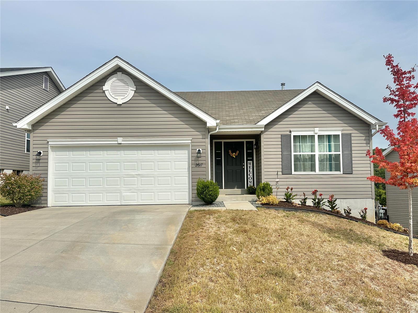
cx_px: 209
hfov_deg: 71.6
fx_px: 290
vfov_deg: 56.8
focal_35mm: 24
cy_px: 156
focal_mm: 6.86
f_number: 1.78
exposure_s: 1/8929
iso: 80
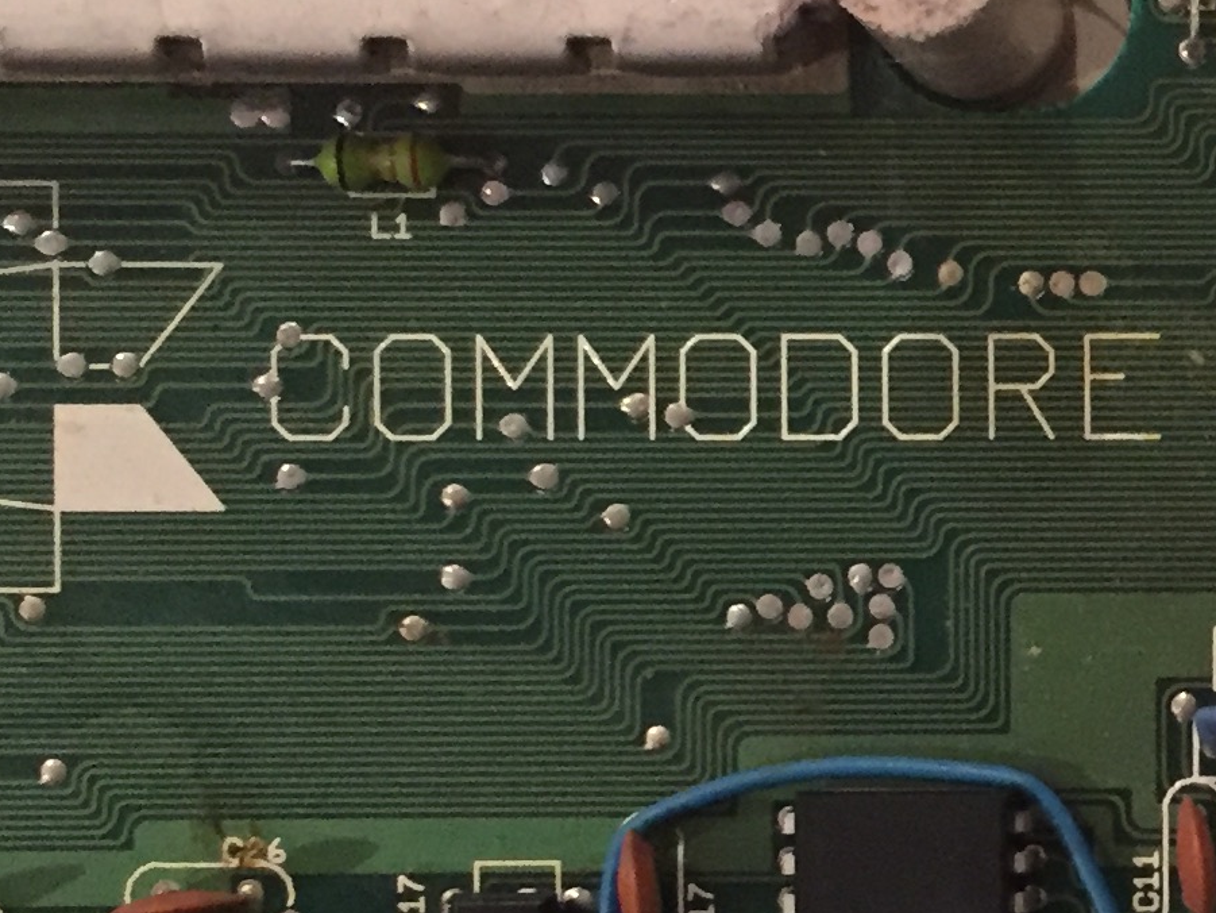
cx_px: 1498
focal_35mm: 105
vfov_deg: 14.1
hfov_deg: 17.7
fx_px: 3689
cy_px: 586
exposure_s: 1/17
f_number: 2.2
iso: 320
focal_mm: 4.15
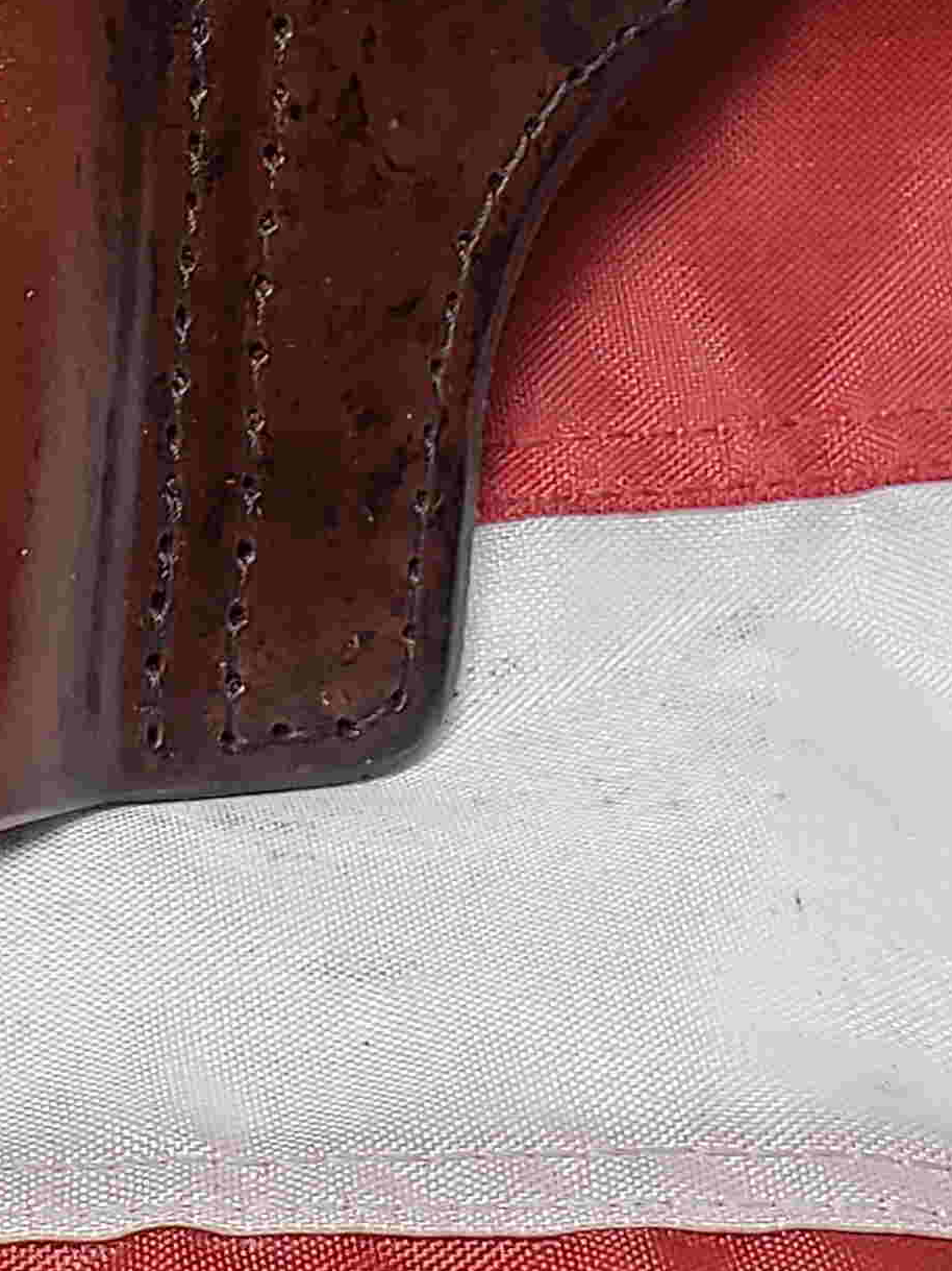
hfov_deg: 16.5
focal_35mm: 86
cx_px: -168
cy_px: -253
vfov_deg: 21.2
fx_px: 3154
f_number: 2.4
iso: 80
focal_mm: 4.3
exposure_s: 1/60
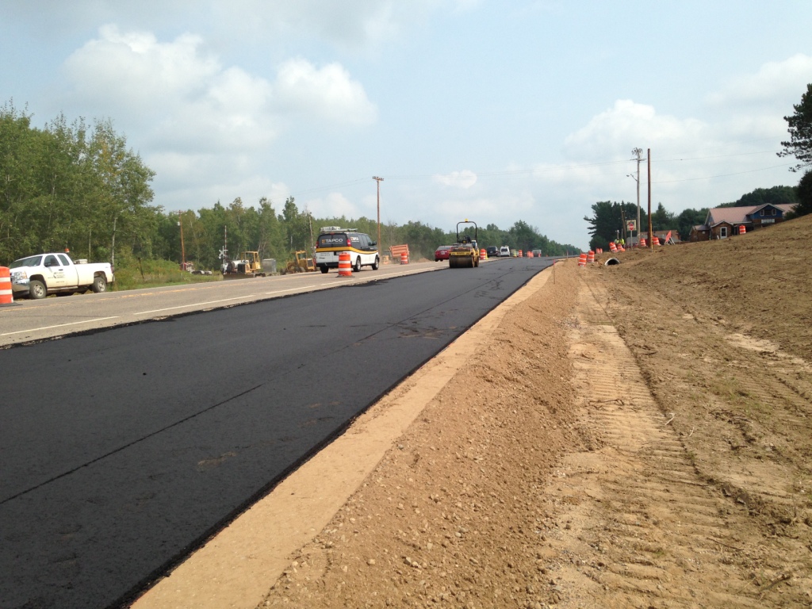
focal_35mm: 33
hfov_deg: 55.4
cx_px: 406
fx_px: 774
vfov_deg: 42.9
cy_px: 304
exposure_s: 1/1869
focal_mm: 4.12
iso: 50
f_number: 2.4
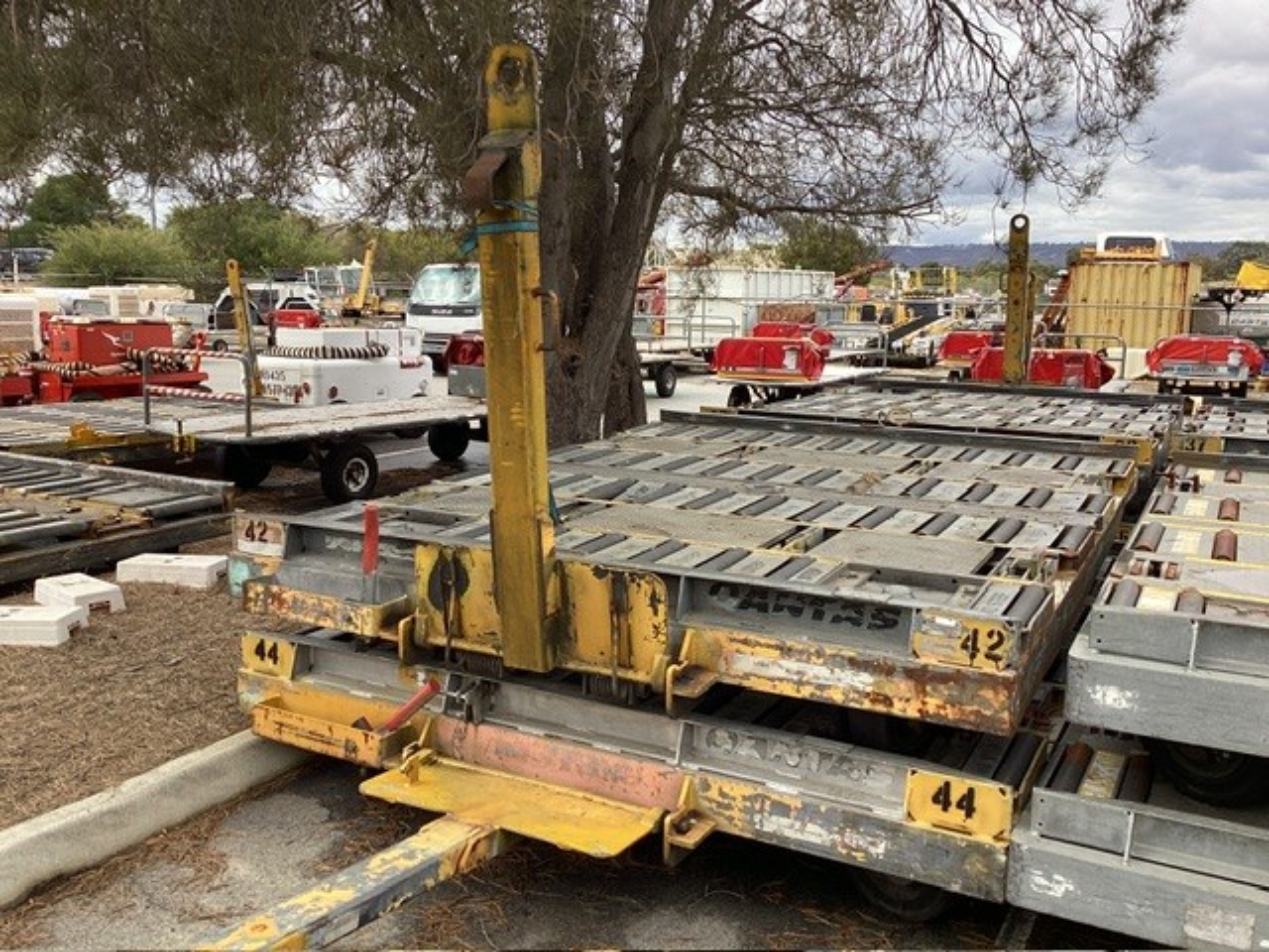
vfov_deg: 45.4
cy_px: 476
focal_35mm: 31
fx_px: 1136
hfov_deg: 58.4
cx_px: 634
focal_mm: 3.3
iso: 25
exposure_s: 1/273
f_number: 2.4
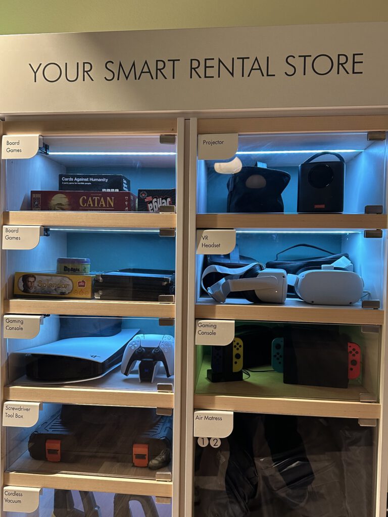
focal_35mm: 24
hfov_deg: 56.8
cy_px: 258
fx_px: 359
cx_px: 194
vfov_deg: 71.6
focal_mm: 6.86
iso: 250
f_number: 1.78
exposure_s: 1/50
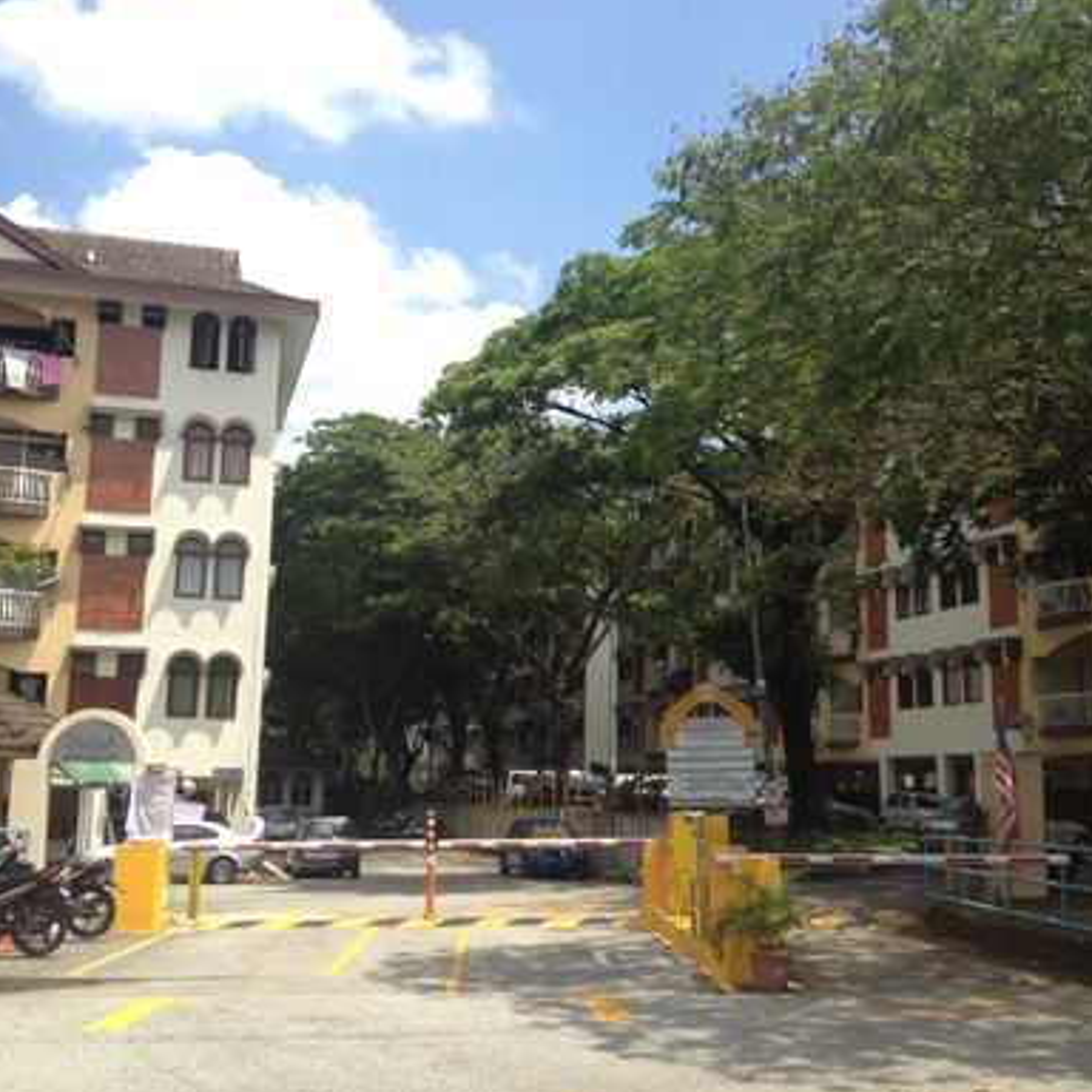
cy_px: 543
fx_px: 1535
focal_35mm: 43
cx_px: 545
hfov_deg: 39.2
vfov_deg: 39.2
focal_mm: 4.28
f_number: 2.4
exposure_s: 1/1151
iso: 50
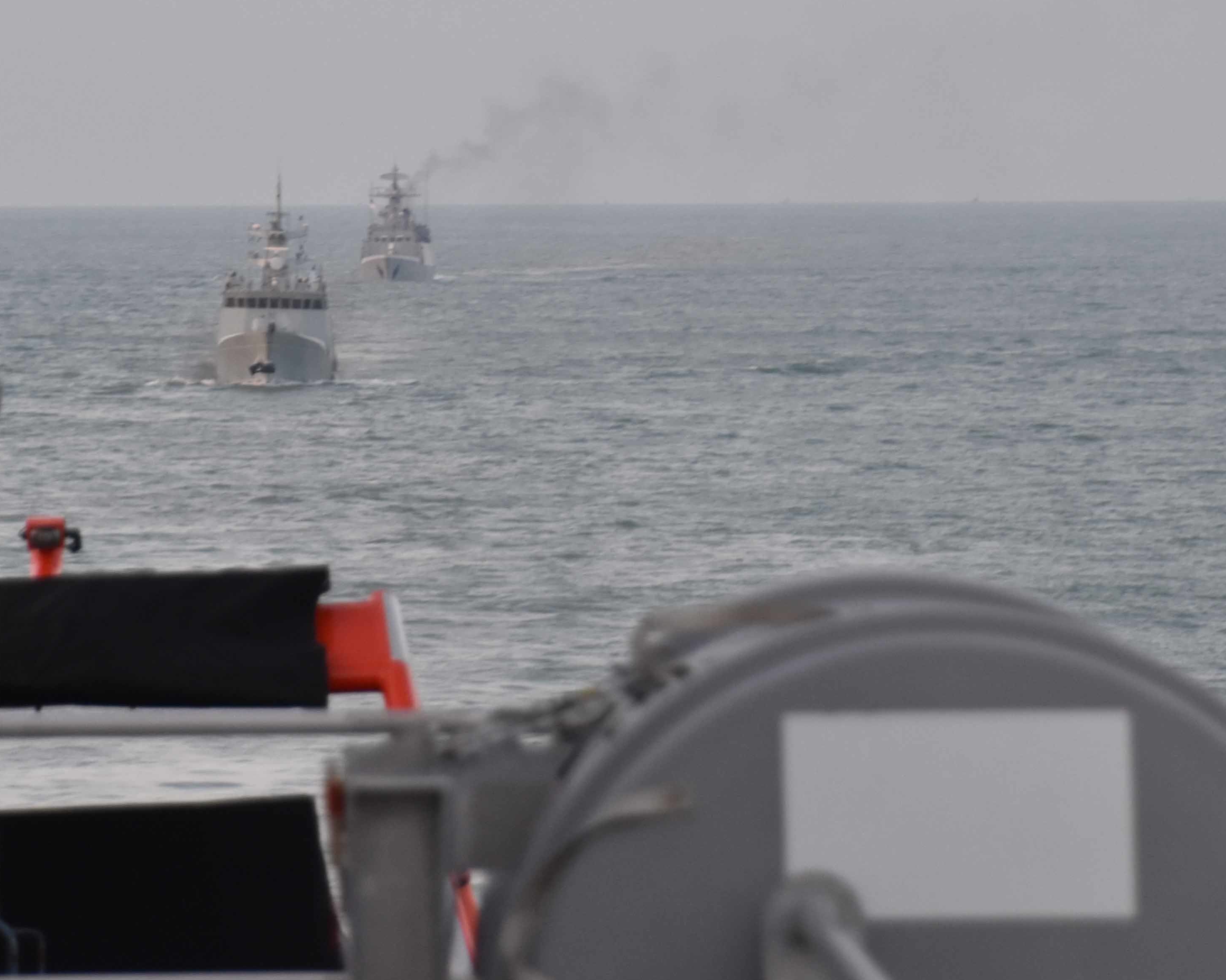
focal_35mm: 362
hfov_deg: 5.3
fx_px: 13133
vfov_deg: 4.3
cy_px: 236
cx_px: 357
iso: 800
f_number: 6
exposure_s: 1/320
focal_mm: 125
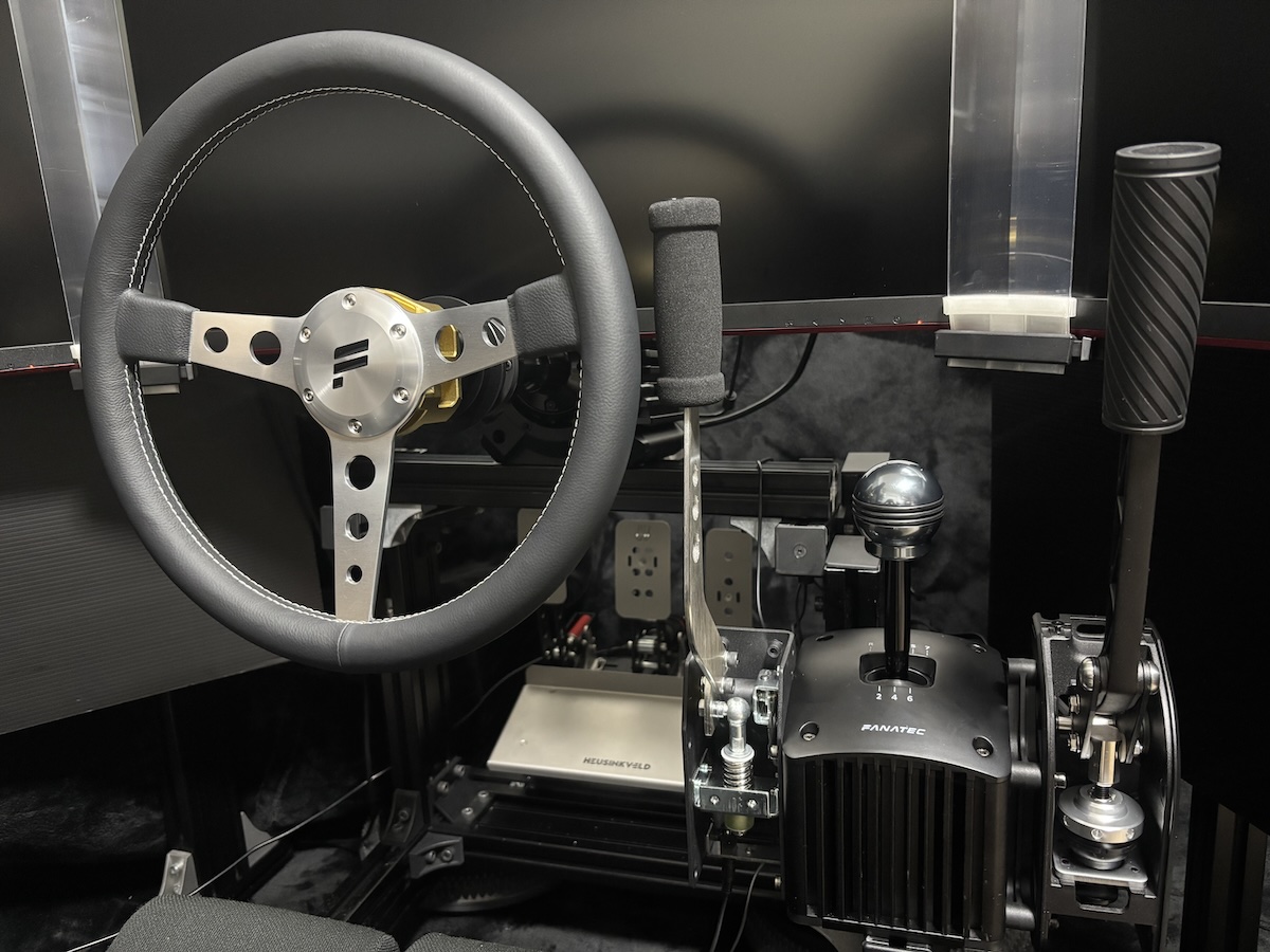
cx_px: 635
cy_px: 476
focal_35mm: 26
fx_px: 954
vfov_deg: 53.1
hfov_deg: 67.3
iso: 800
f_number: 1.6
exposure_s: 1/30
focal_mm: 5.96
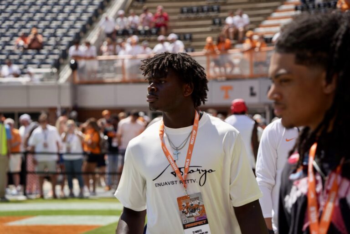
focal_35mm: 113
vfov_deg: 12.1
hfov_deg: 18.1
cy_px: 117
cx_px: 175
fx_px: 1099
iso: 100
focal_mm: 113
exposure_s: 1/400
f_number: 5.6
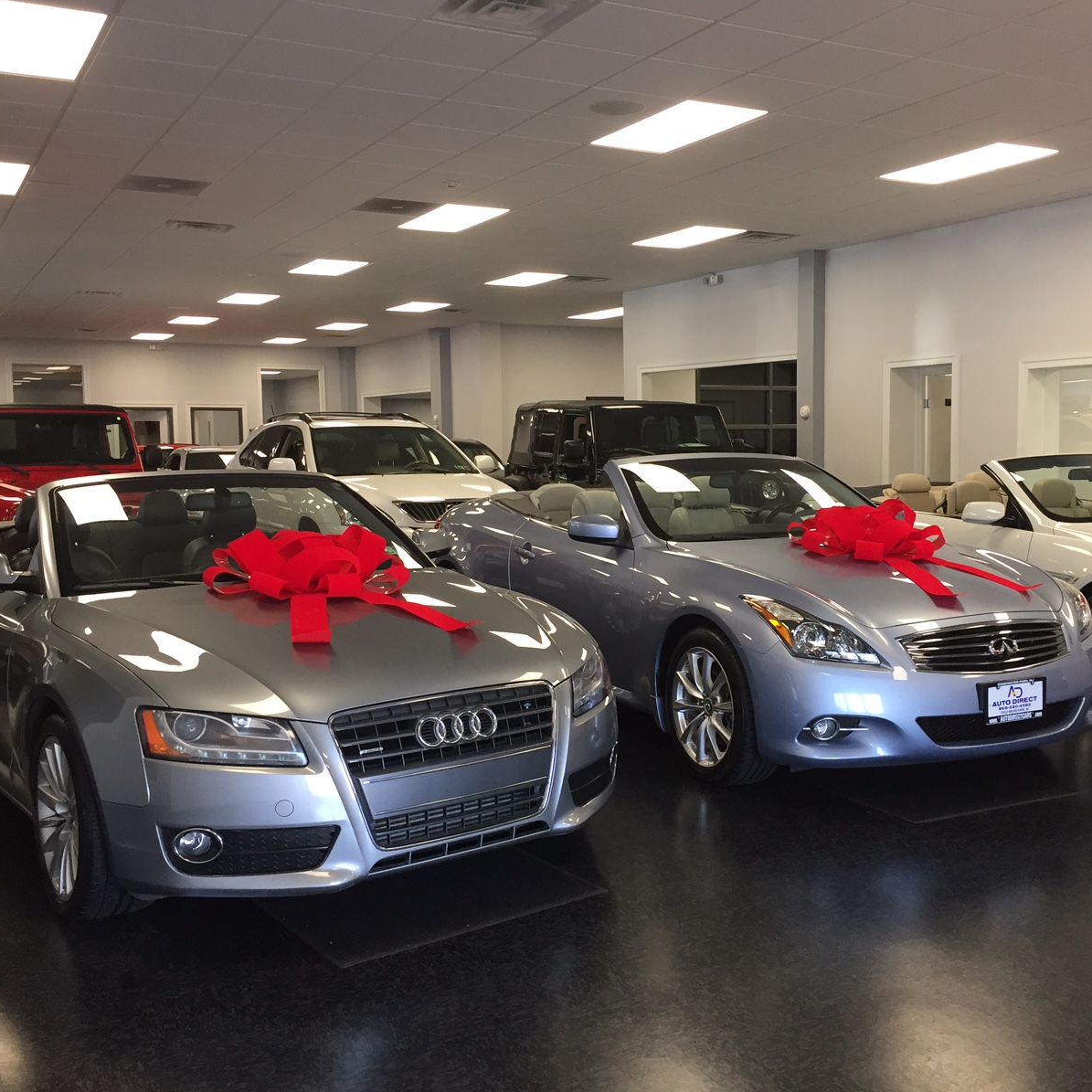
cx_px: 623
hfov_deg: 47.1
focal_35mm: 35
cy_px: 547
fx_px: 1249
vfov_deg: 47.2
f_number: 2.2
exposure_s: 1/30
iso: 40
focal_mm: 4.15
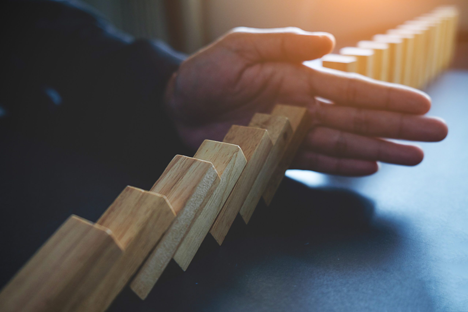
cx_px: 234
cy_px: 156
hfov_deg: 53.1
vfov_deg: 36.9
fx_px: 468
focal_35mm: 36
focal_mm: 24.3
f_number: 3.2
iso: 640
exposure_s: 1/125
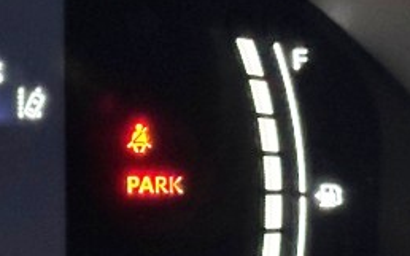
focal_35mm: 202
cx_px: -257
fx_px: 2256
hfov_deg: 10.0
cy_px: 108
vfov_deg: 6.5
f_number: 1.78
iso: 640
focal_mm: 6.86
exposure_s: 1/30
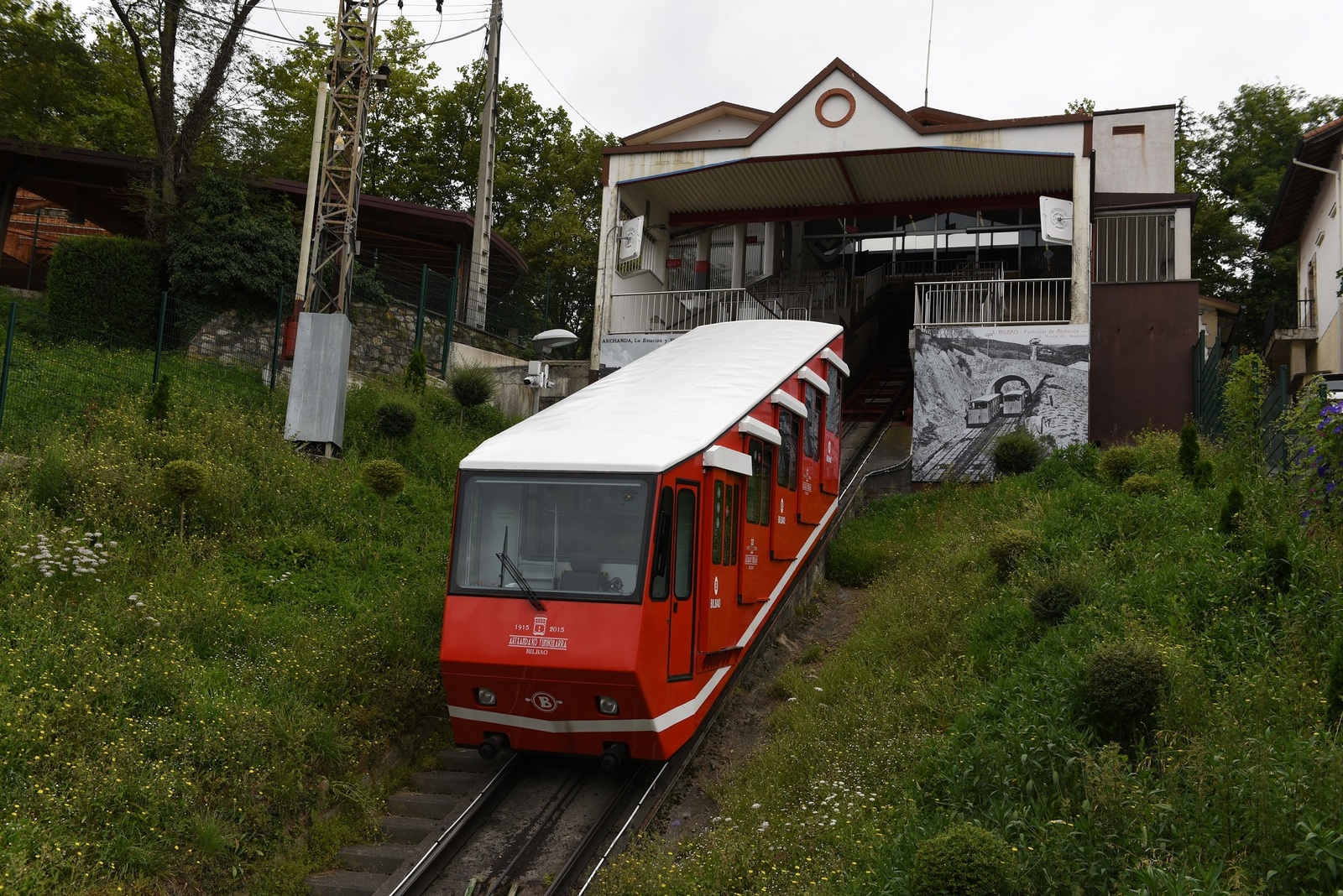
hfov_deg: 53.1
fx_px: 1343
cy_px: 448
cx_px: 672
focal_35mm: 36
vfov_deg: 36.9
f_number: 5.6
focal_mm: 36
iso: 500
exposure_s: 1/1250
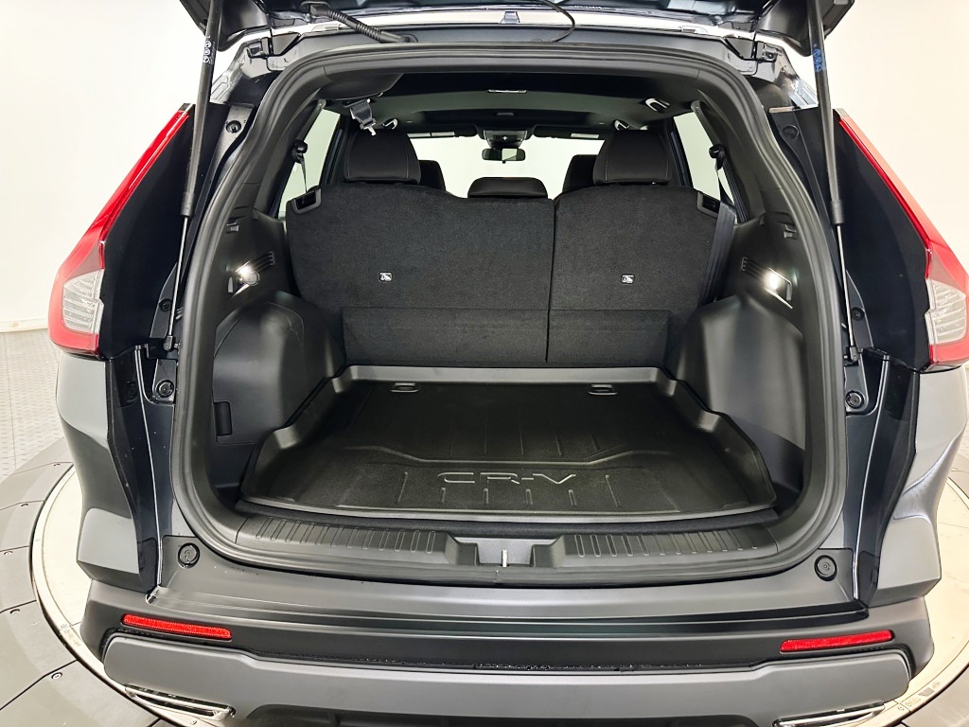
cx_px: 484
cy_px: 364
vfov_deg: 56.8
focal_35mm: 24
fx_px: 672
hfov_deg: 71.6
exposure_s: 1/30
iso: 1000
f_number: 1.78
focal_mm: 6.86
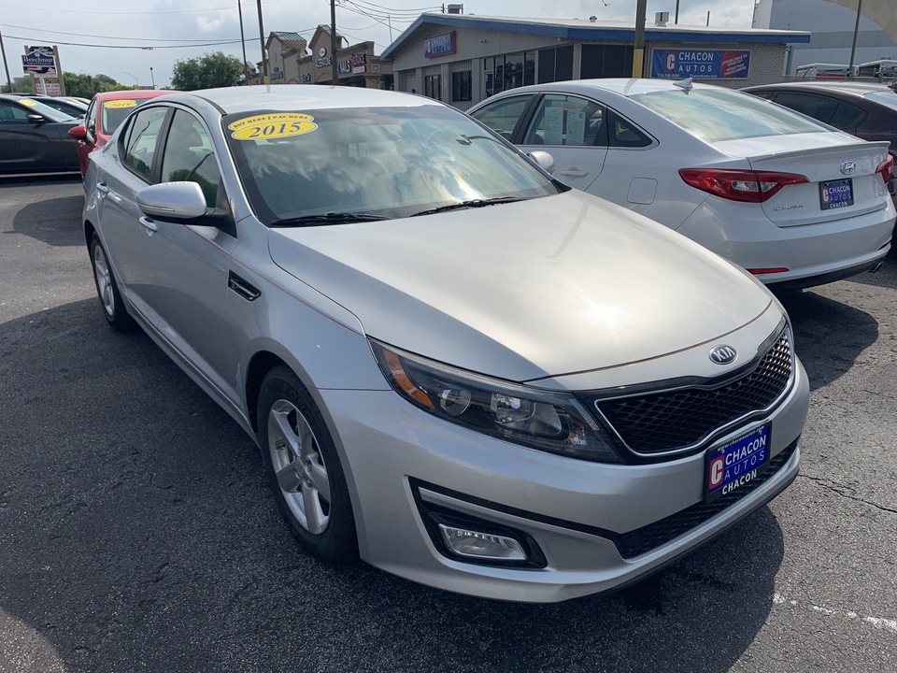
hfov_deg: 67.3
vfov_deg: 53.1
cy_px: 336
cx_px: 448
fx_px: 674
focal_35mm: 26
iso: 25
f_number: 1.8
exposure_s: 1/5405
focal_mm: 4.25
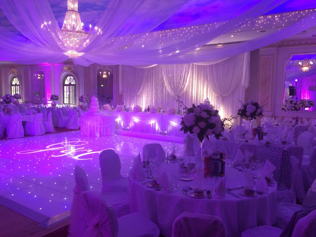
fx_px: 265
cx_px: 158
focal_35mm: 29
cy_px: 118
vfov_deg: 48.2
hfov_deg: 61.7
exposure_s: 1/30
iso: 100
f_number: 2.2
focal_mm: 4.15
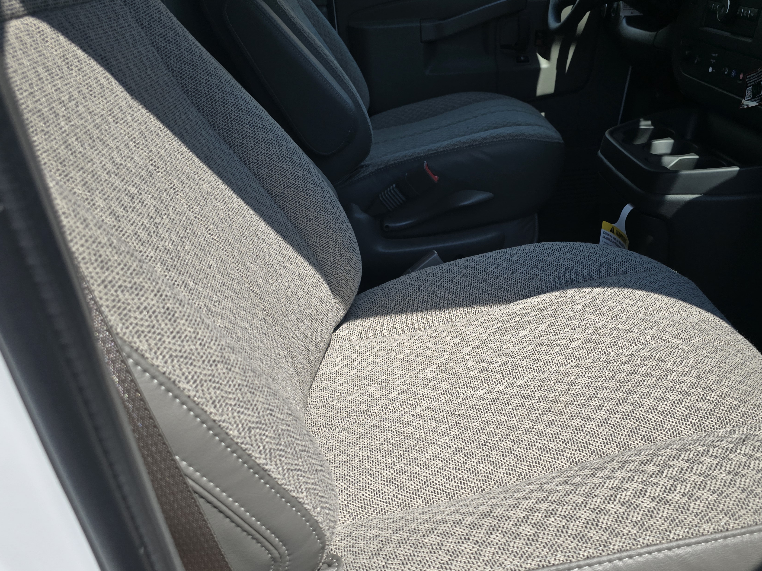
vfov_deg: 49.7
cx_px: 444
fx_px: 616
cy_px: 312
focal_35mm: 28
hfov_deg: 63.1
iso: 12
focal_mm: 6.3
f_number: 1.7
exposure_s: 1/483
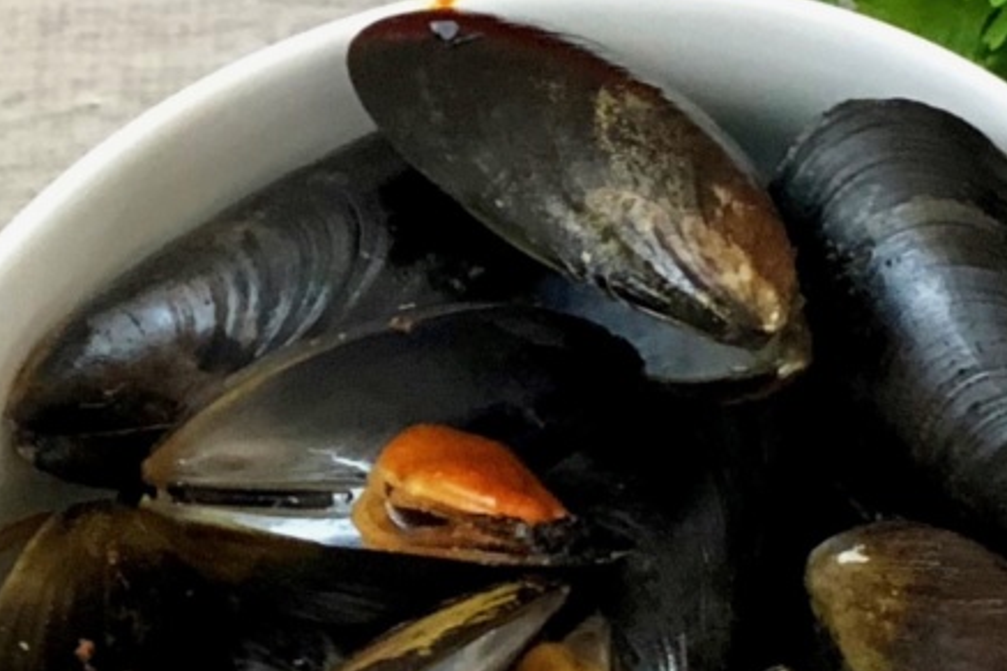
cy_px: 14
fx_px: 7773
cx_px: 1984
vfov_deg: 4.9
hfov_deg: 7.2
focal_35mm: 278
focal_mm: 6.6
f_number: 2.8
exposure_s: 1/60
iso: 320
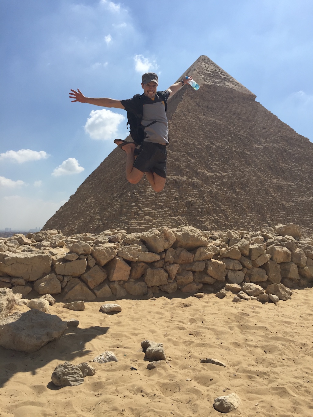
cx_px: 156
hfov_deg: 48.2
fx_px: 350
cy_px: 208
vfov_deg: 61.7
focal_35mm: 29
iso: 32
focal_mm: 4.15
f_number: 2.2
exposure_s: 1/3968
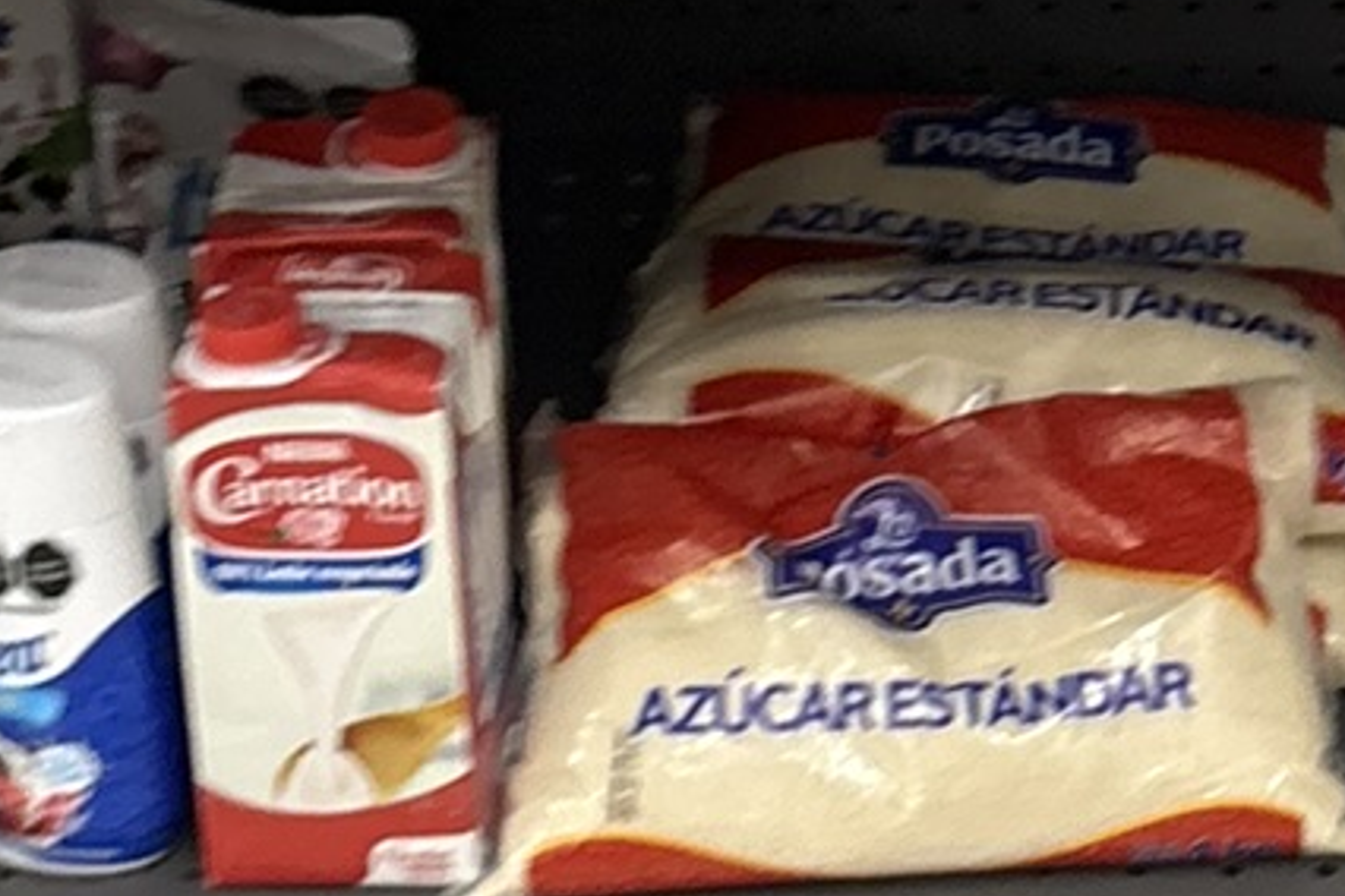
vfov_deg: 10.1
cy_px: -599
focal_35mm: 130
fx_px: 4857
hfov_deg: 15.5
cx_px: 1279
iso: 160
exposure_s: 1/60
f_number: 1.6
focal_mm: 5.96
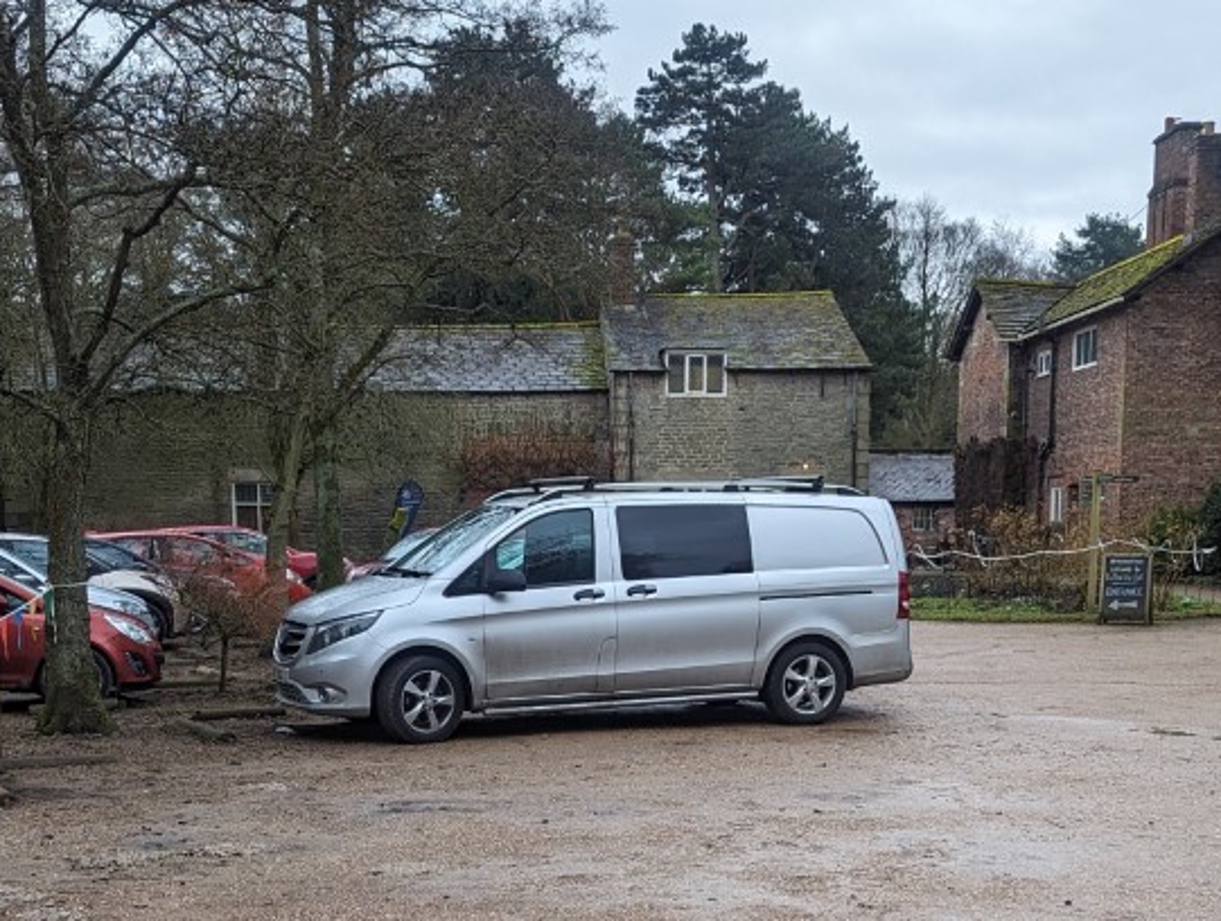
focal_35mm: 53
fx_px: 1873
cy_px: 763
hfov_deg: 36.1
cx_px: 563
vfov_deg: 27.0
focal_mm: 6.81
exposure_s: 1/365
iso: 53
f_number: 1.85
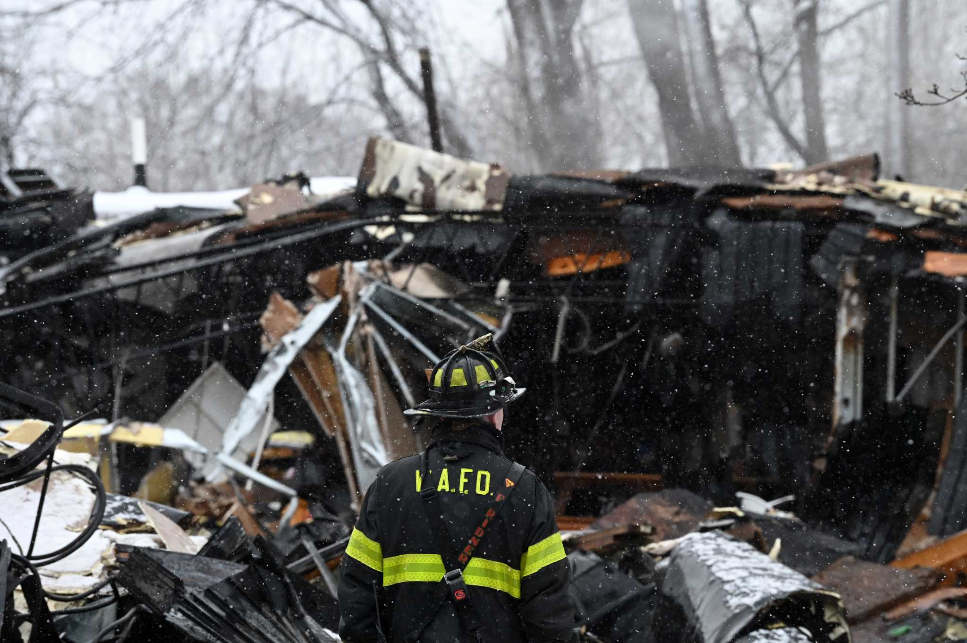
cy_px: 322
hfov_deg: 10.3
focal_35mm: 200
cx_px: 484
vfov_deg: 6.9
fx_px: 5368
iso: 1600
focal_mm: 200
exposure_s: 1/2000
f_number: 7.1
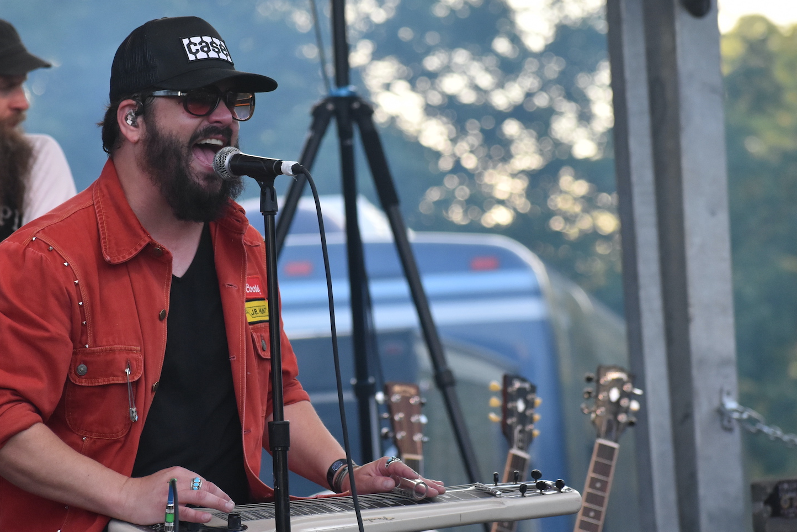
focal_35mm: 278
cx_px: 301
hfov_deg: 7.4
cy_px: 266
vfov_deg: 5.0
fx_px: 6148
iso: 1400
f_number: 4.8
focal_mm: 135
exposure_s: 1/500
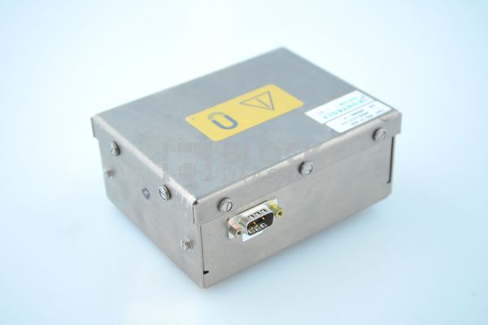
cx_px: 244
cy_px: 162
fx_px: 1016
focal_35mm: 75
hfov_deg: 27.0
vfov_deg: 18.2
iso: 800
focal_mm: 75
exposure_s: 1/100
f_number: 7.1
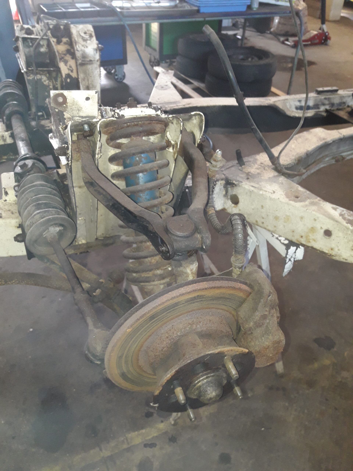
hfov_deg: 49.7
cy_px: 236
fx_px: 381
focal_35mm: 28
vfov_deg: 63.4
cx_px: 176
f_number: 1.9
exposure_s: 1/33
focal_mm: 3.7
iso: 125
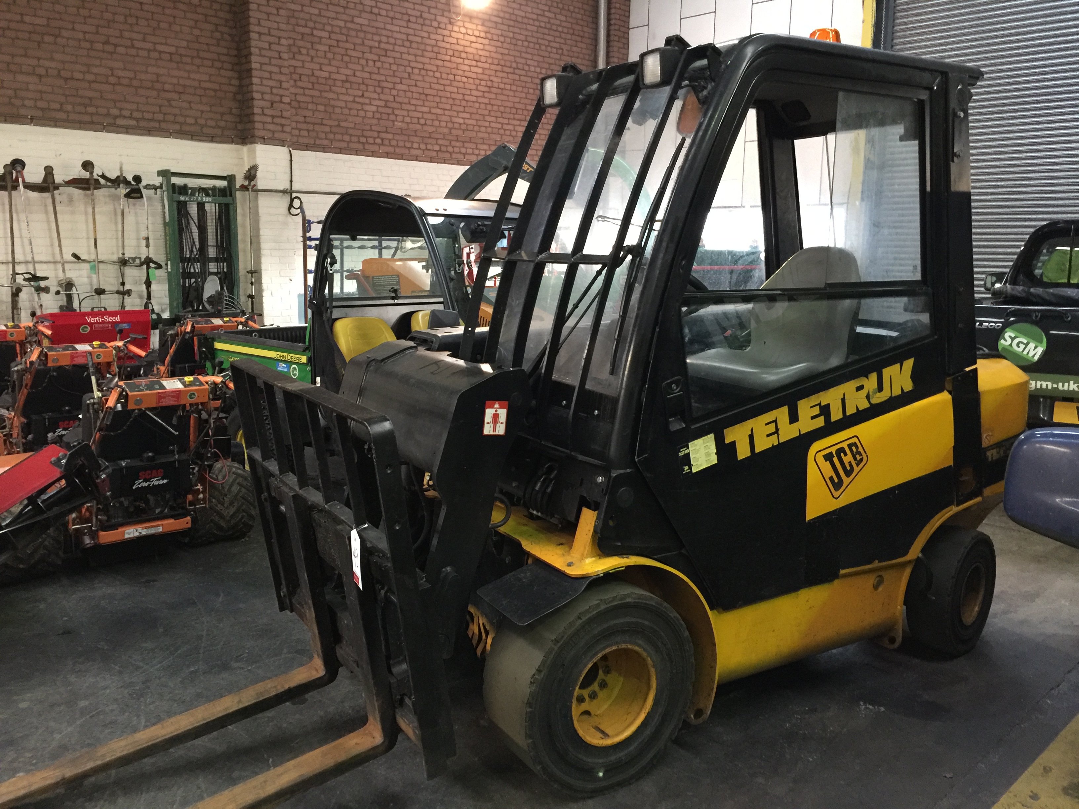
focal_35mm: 29
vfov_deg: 48.2
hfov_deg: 61.7
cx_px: 540
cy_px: 404
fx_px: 904
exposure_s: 1/8
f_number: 2.2
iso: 160
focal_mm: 4.15
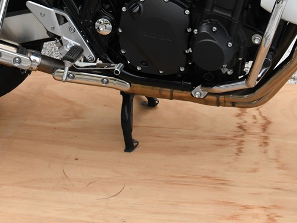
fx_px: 918
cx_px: 172
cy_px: -91
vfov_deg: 13.2
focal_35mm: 107
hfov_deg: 18.4
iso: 1600
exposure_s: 1/1600
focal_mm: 34
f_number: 9
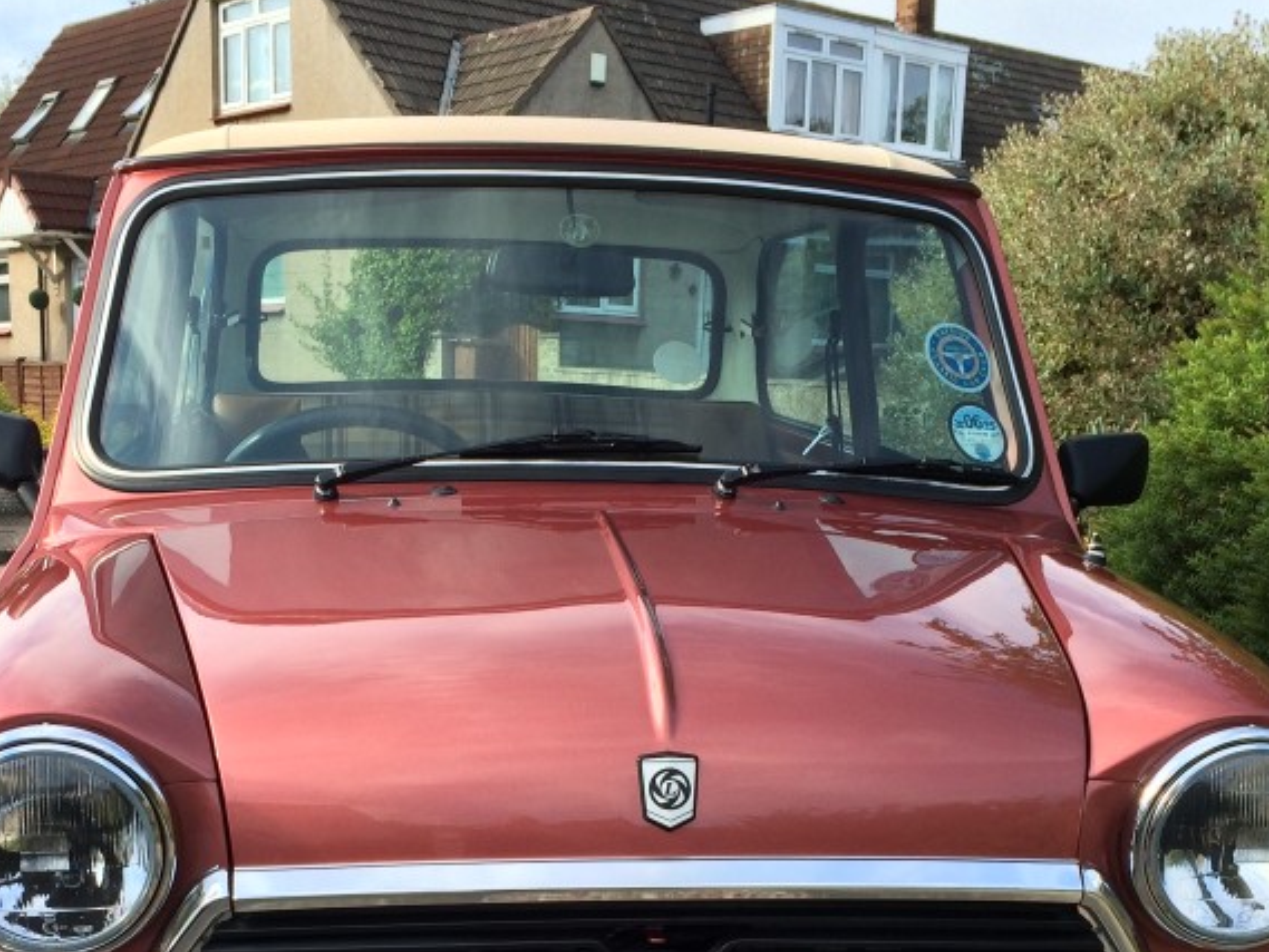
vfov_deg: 26.4
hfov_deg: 35.5
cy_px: 809
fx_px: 1980
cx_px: 562
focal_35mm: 54
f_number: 2.2
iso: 32
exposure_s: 1/695
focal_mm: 4.12
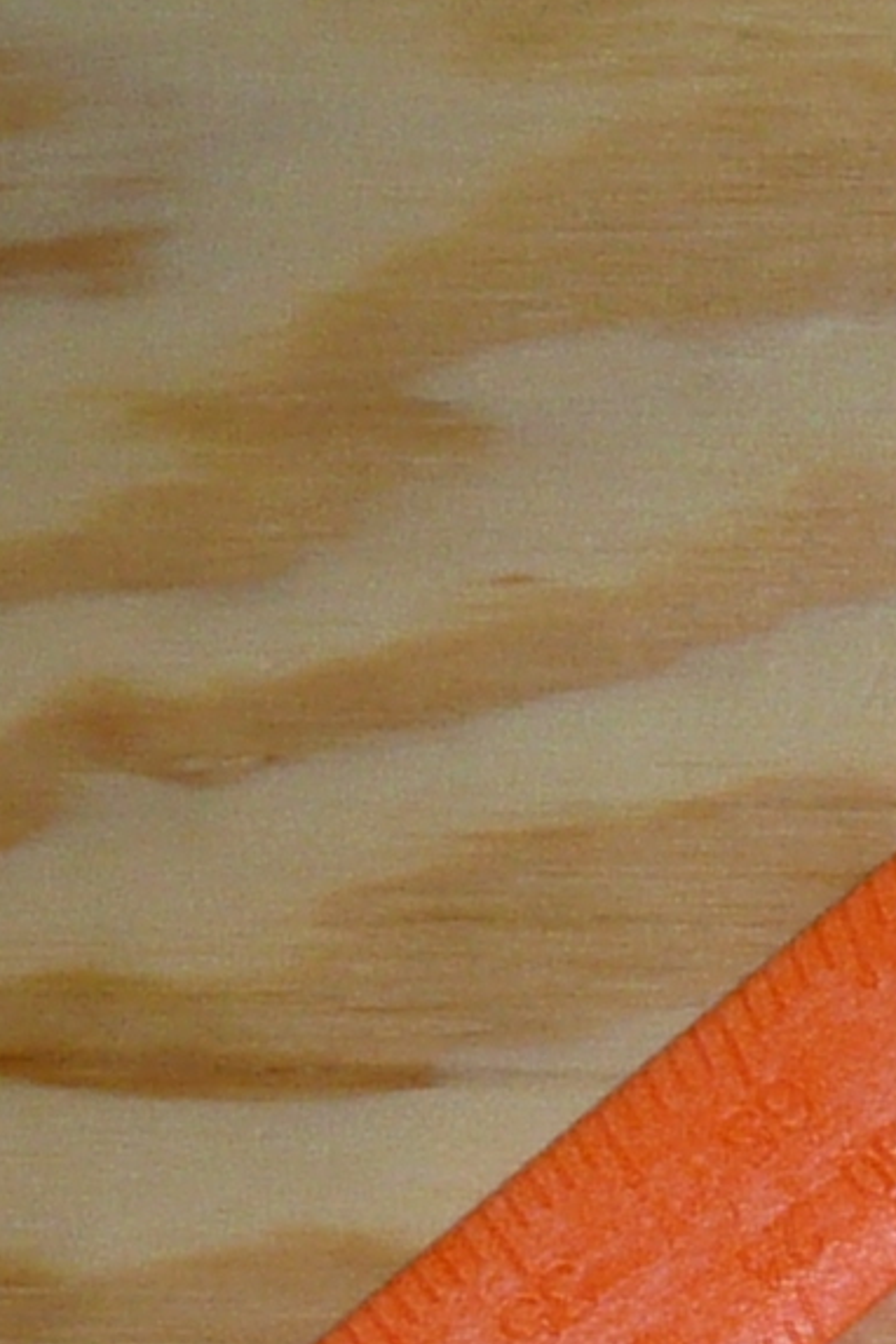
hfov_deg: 8.4
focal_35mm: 156
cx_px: 1668
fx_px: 5824
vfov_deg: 12.9
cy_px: 1489
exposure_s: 1/30
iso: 100
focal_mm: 4.6
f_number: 3.3
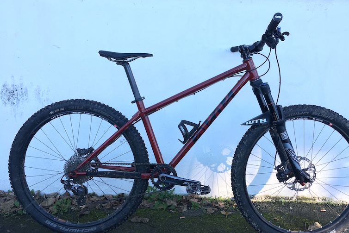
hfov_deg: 58.7
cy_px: 113
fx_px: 310
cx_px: 185
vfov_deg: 41.1
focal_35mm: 32
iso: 32
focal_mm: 4.15
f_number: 2.2
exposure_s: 1/100
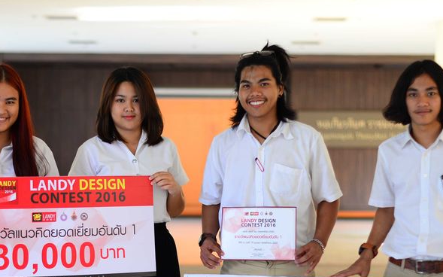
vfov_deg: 13.6
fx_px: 1147
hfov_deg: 21.8
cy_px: 244
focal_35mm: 95
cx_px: 166
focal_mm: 50
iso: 250
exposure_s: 1/125
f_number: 1.8
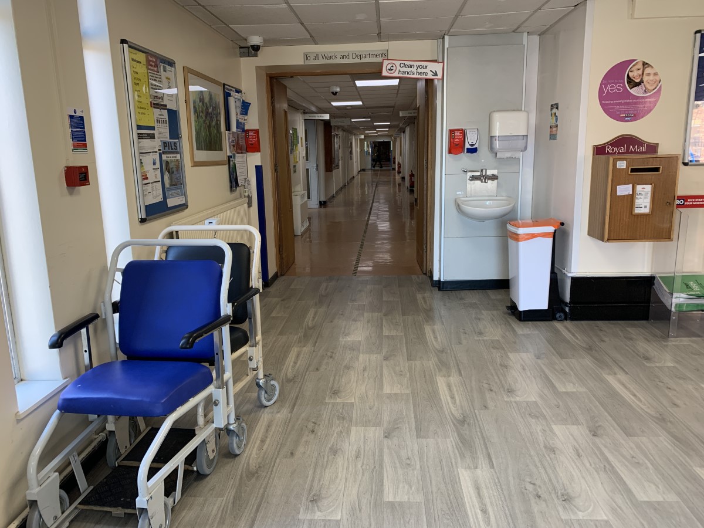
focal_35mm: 26
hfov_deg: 67.3
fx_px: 529
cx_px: 352
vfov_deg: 53.1
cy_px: 264
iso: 100
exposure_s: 1/100
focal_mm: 4.25
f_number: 1.8
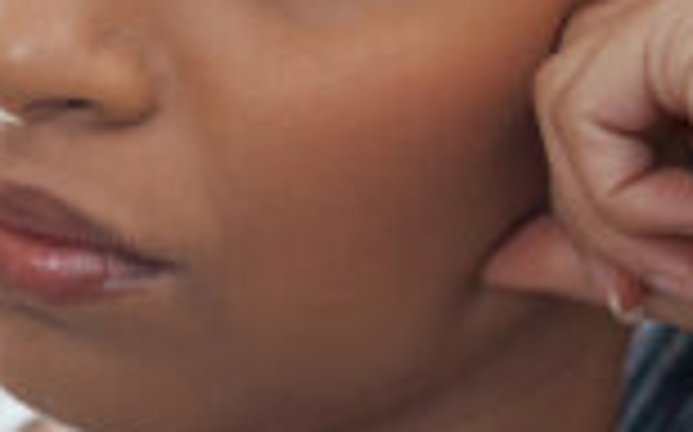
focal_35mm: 340
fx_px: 6417
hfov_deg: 6.1
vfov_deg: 3.9
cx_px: -184
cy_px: 333
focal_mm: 50
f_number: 2.2
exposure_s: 1/125
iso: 320
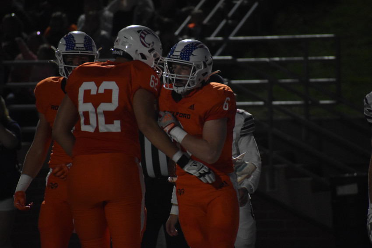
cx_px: 186
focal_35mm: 450
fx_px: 4650
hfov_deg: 4.6
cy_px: 124
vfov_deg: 3.1
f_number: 6.3
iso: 3200
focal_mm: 300
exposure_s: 1/400
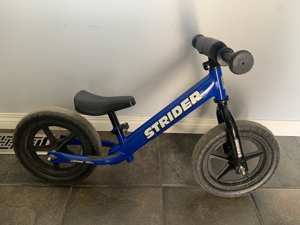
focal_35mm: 26
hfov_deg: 67.3
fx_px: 225
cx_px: 150
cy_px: 112
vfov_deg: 53.1
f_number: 1.8
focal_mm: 4.25
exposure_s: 1/60
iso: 160
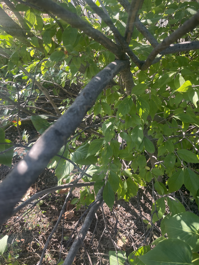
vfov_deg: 67.3
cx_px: 100
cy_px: 132
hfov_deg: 53.1
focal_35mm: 26
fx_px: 199
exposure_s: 1/195
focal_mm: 4.2
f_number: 1.6
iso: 32
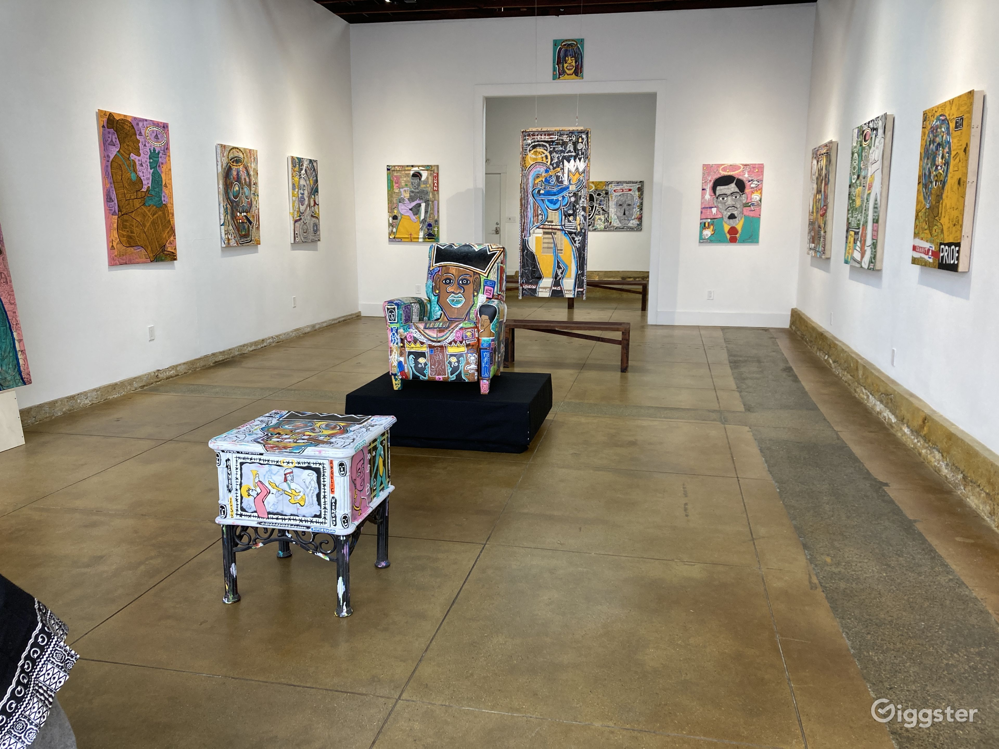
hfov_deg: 63.4
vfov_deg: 49.7
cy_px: 374
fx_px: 808
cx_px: 500
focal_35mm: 28
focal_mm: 3.99
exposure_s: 1/60
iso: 50
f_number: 1.8
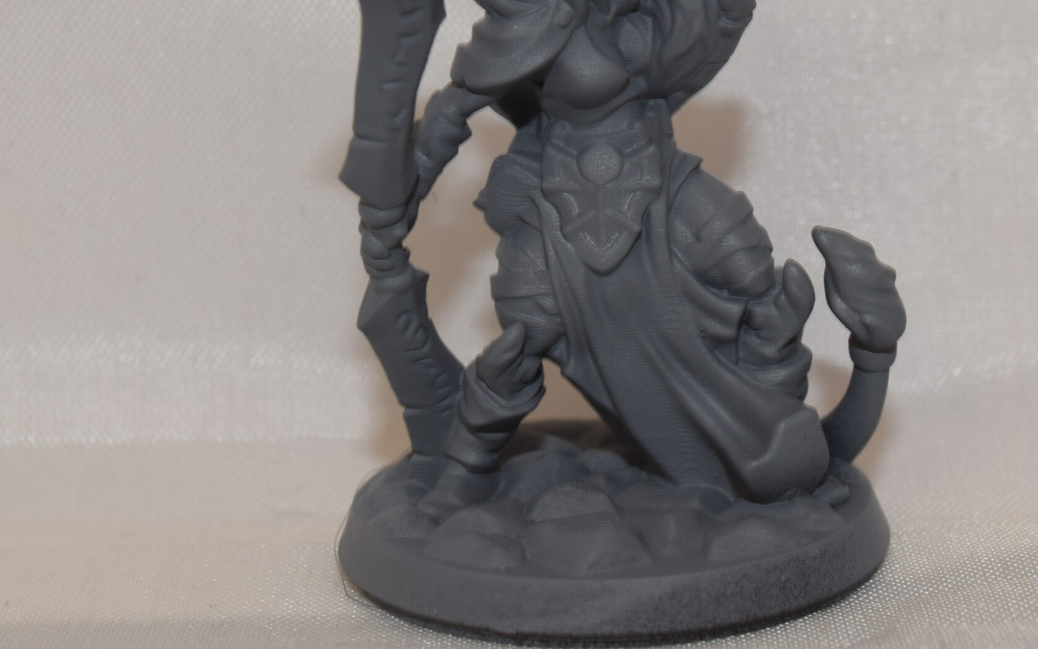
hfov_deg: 16.2
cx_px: 605
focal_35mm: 129
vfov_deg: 10.2
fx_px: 3643
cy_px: 167
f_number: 13
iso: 100
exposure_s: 1/2.5
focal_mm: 55
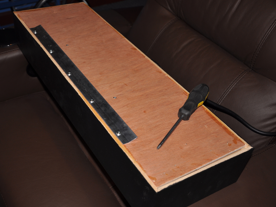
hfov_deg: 45.1
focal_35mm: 42
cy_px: 103
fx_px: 331
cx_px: 119
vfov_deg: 34.7
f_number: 4
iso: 200
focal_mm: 25
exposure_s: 1/60
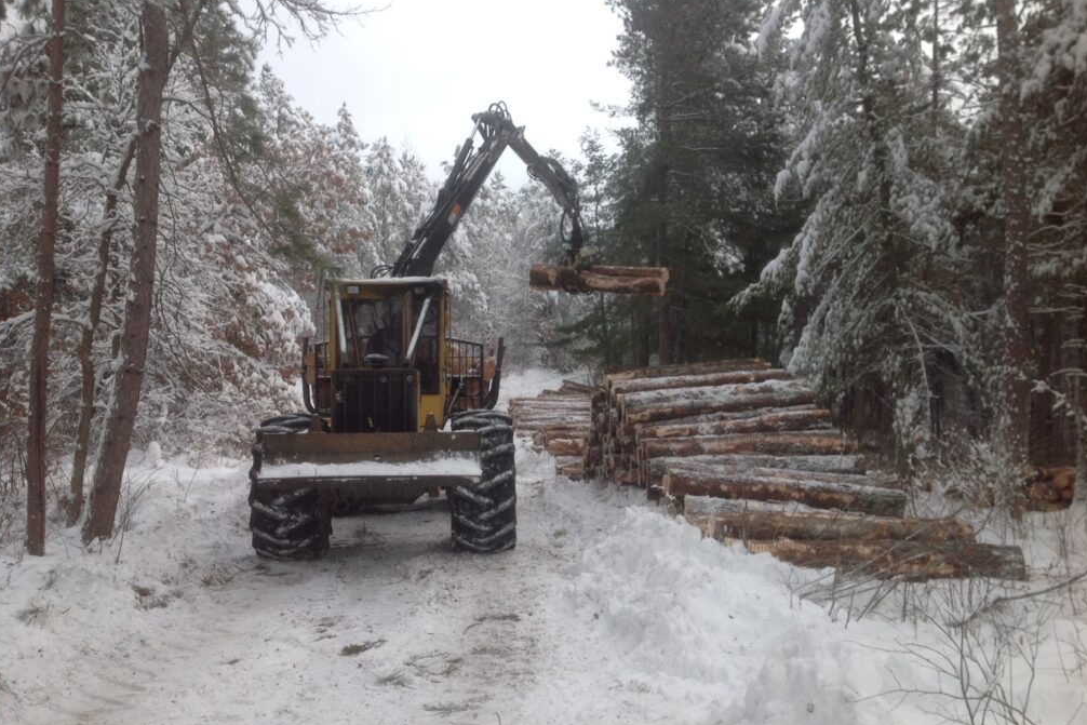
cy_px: 355
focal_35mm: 37
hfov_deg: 51.9
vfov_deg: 36.0
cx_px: 547
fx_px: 1117
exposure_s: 1/504
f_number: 2.4
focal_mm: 4.28
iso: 50
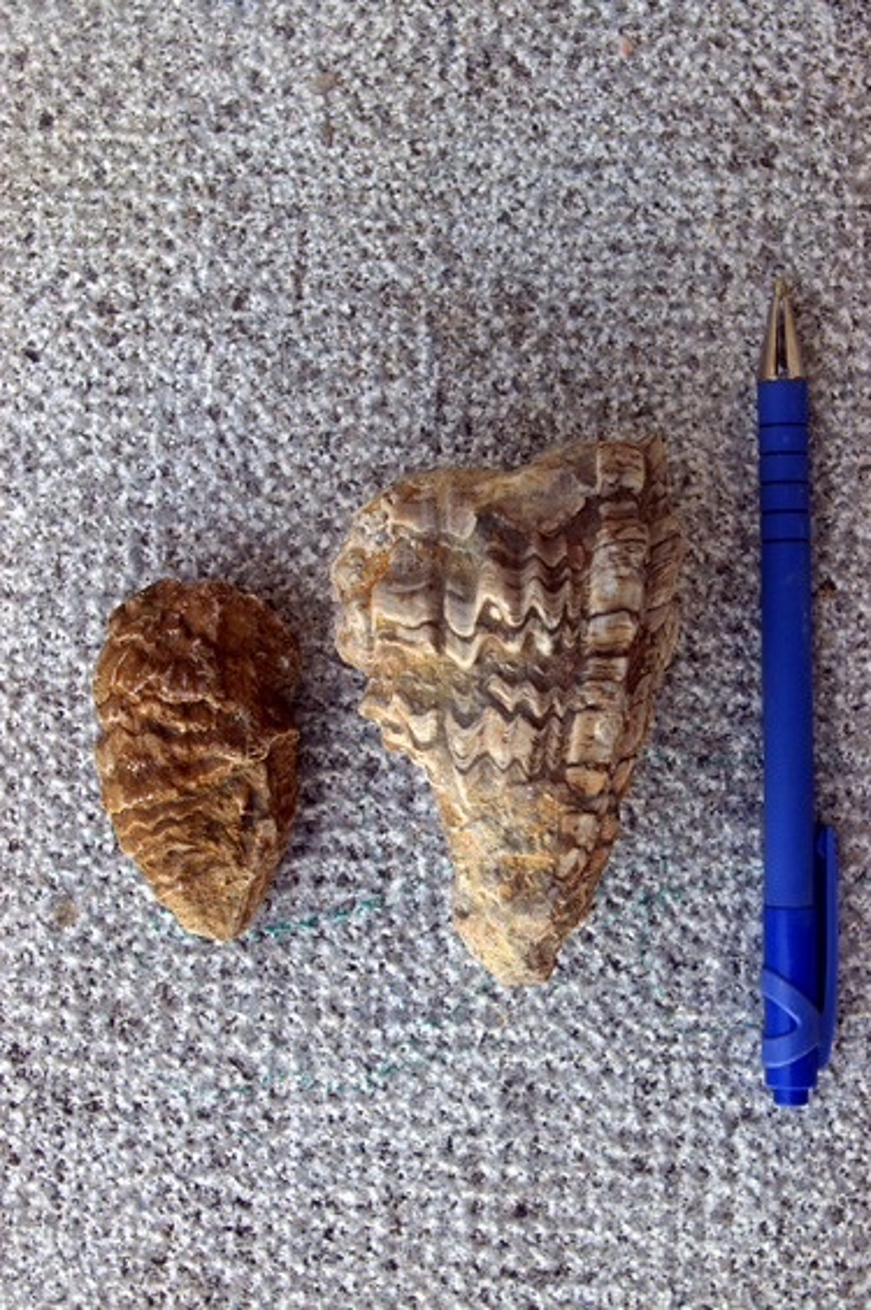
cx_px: 436
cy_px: 655
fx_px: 1909
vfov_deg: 37.9
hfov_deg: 25.7
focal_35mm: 52
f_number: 6.7
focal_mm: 35
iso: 200
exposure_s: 1/125
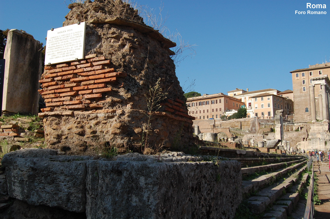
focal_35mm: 34
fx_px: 316
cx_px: 165
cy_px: 110
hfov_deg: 55.1
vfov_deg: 38.3
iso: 250
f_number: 10
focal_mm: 23
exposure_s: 1/250
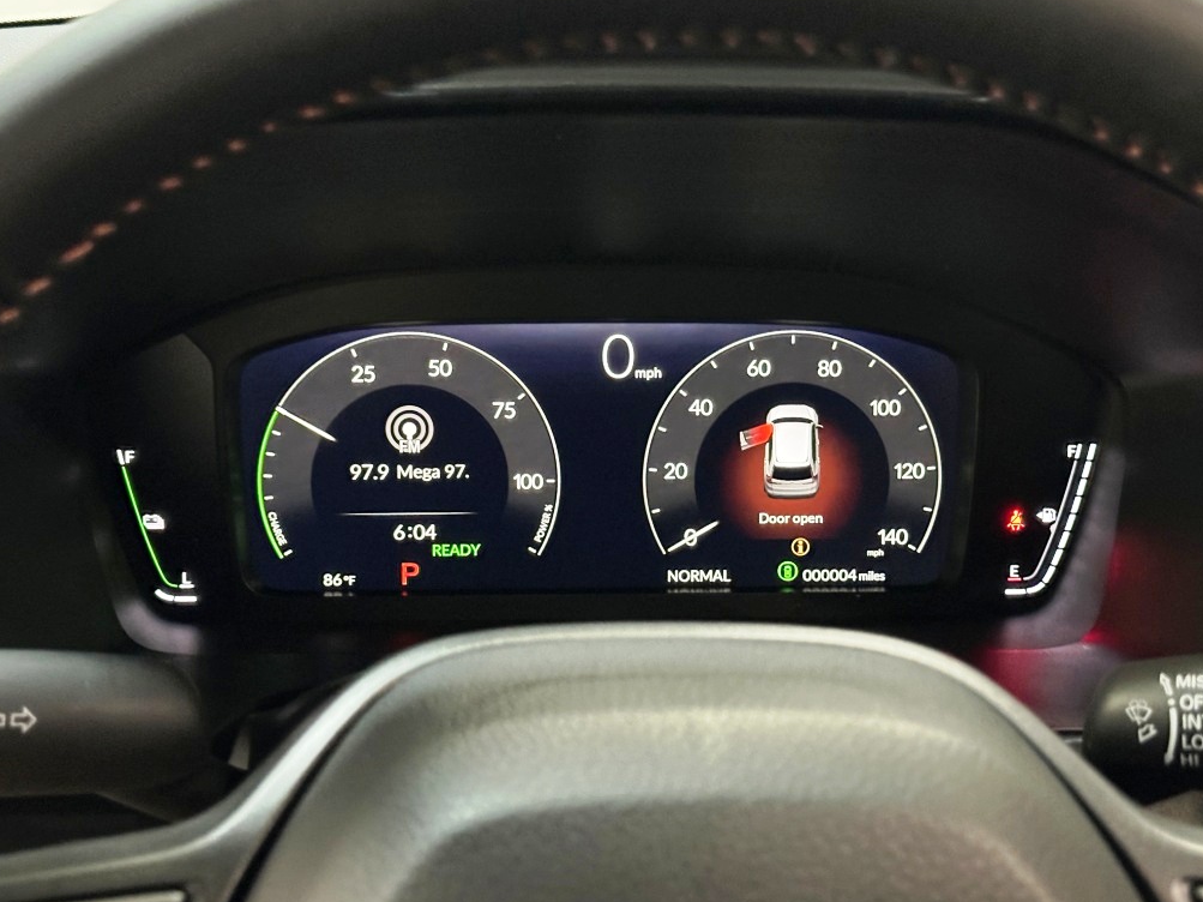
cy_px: 447
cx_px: 595
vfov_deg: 29.7
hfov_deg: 38.9
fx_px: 1703
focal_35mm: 49
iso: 640
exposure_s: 1/24
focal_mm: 6.86
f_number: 1.78
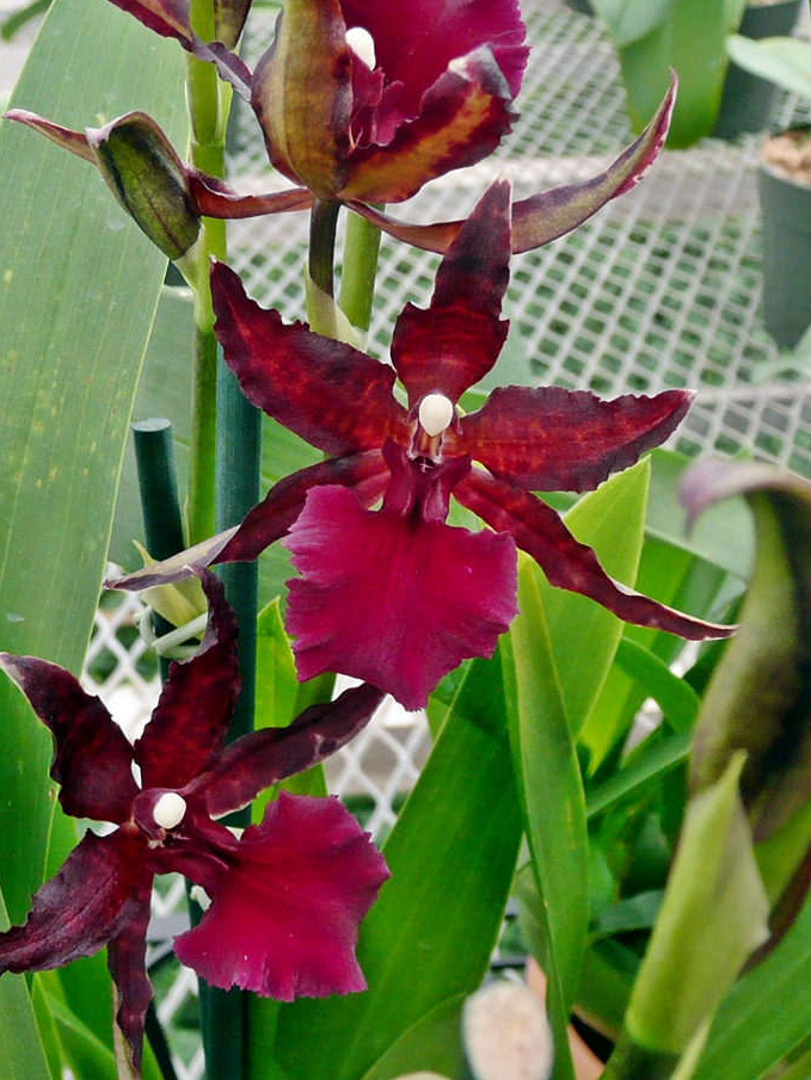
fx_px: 1031
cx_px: 339
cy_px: 472
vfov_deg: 55.2
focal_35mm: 33
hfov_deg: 42.8
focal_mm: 4.6
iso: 200
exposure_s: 1/20
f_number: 3.3
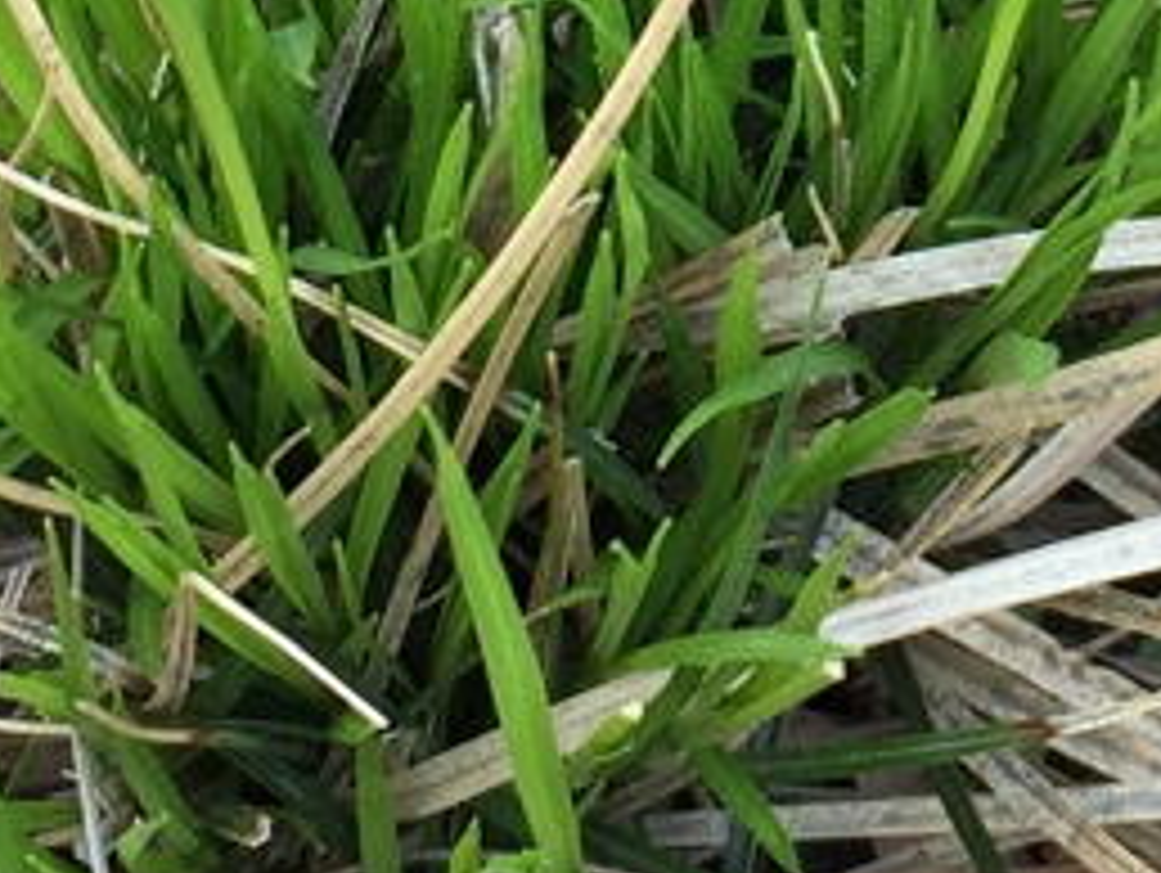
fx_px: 3021
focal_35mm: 90
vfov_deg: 16.2
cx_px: 1350
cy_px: 88
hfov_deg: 20.5
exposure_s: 1/120
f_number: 2.2
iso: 50
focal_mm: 4.15
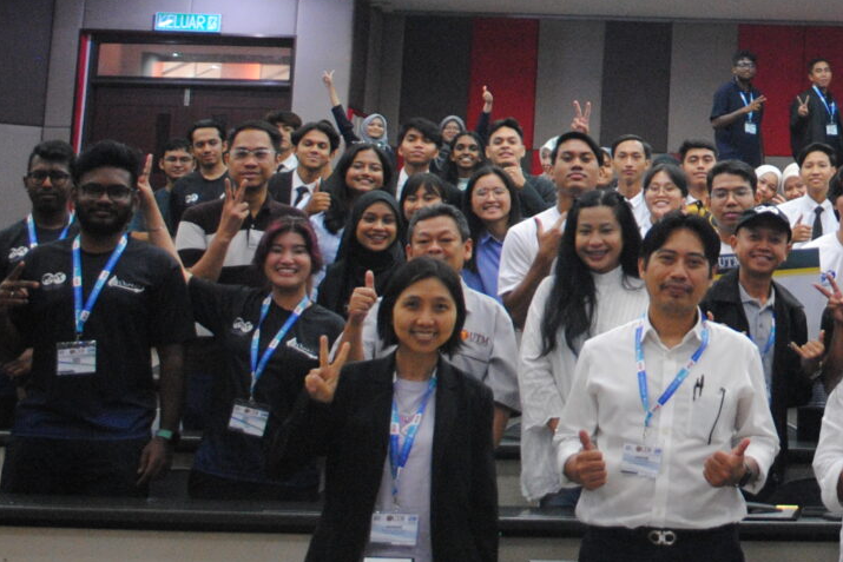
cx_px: 995
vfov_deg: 15.6
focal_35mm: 86
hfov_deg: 22.0
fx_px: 2014
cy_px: -10
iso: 720
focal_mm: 20
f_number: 3.8
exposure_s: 1/30
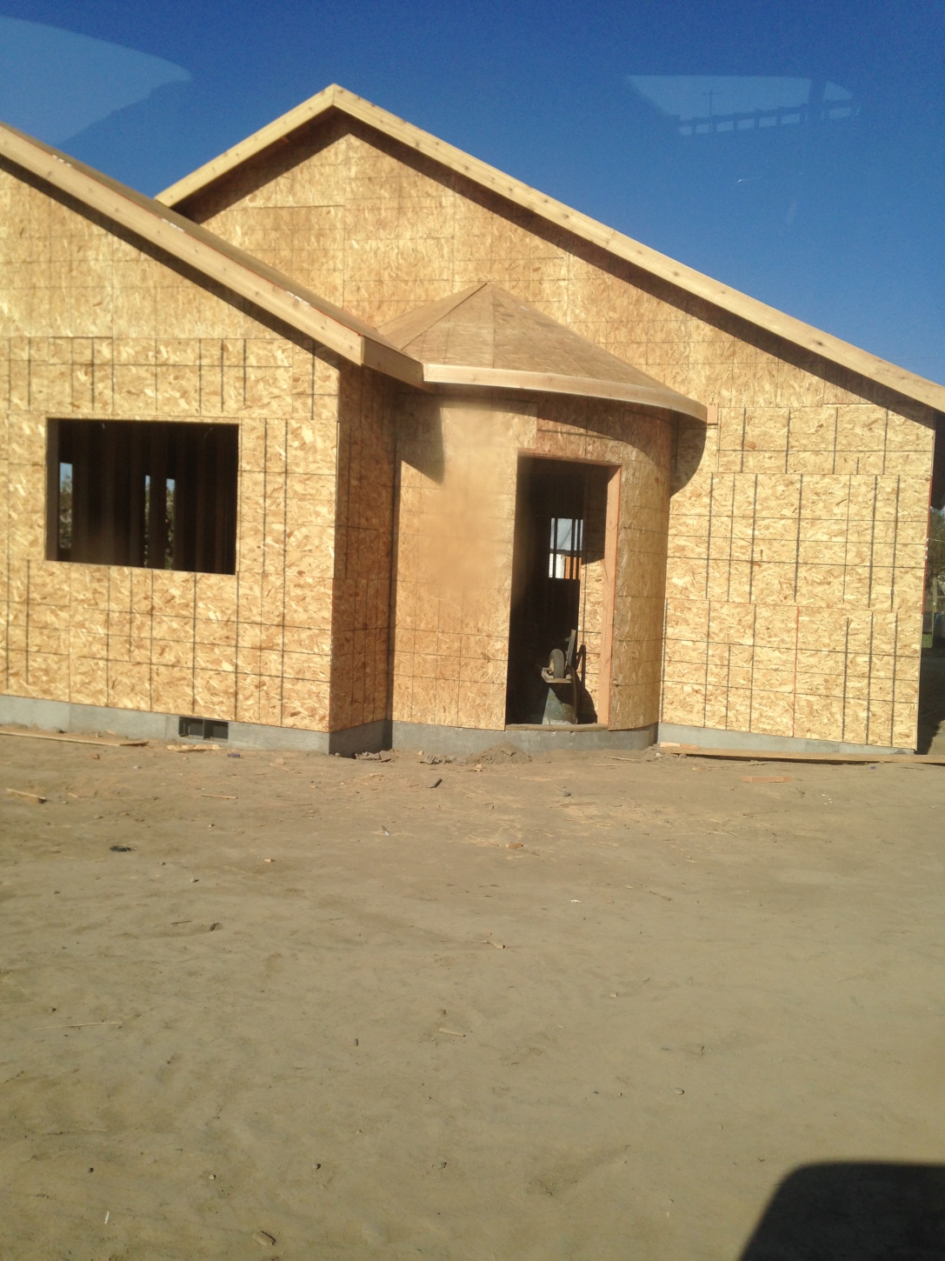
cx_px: 472
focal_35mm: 33
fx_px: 1202
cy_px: 630
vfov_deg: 55.4
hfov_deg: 42.9
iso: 50
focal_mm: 4.12
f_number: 2.4
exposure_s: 1/2710
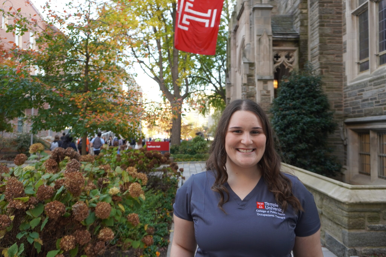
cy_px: 128
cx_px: 193
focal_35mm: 26
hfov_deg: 70.4
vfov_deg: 50.4
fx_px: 273
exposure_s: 1/160
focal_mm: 17
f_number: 4
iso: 400
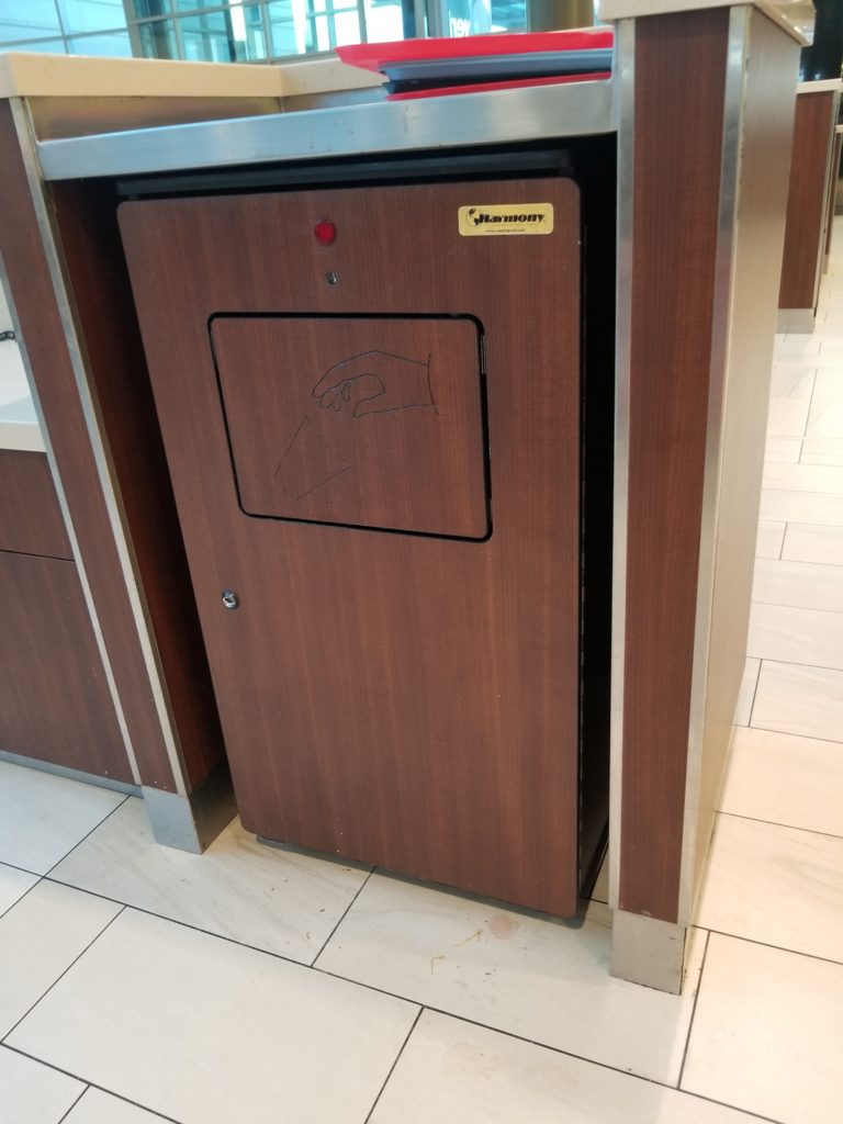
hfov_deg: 53.1
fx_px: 844
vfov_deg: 67.3
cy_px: 562
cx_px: 422
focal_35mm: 26
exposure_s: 1/30
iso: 200
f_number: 1.7
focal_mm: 4.25
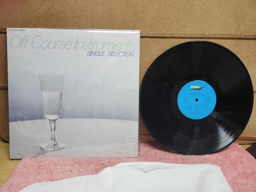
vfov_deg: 58.9
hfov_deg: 73.9
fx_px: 170
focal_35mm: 23
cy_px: 96
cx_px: 128
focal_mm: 5.4
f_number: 1.8
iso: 100
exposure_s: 1/120
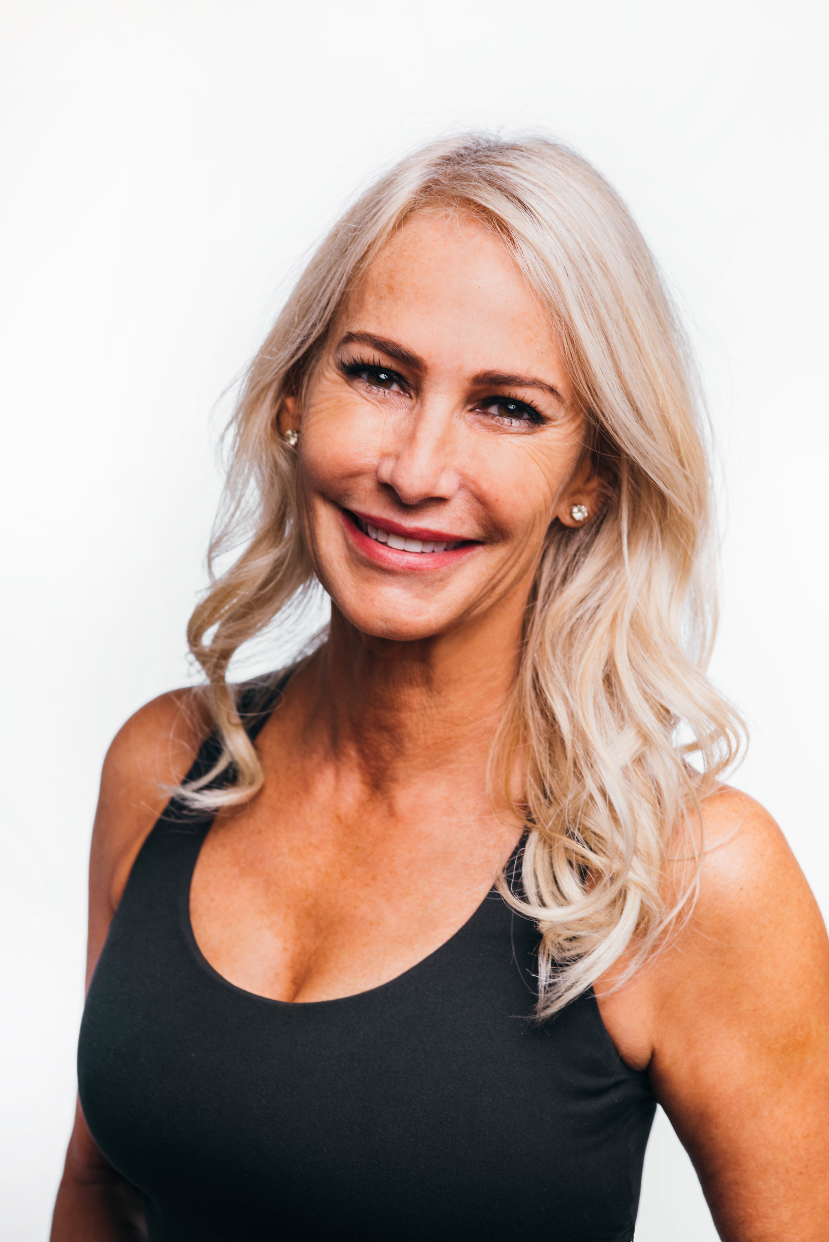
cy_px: 621
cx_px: 414
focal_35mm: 85
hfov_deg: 16.1
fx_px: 2933
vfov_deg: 23.9
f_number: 5.6
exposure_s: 1/100
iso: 200
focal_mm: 85
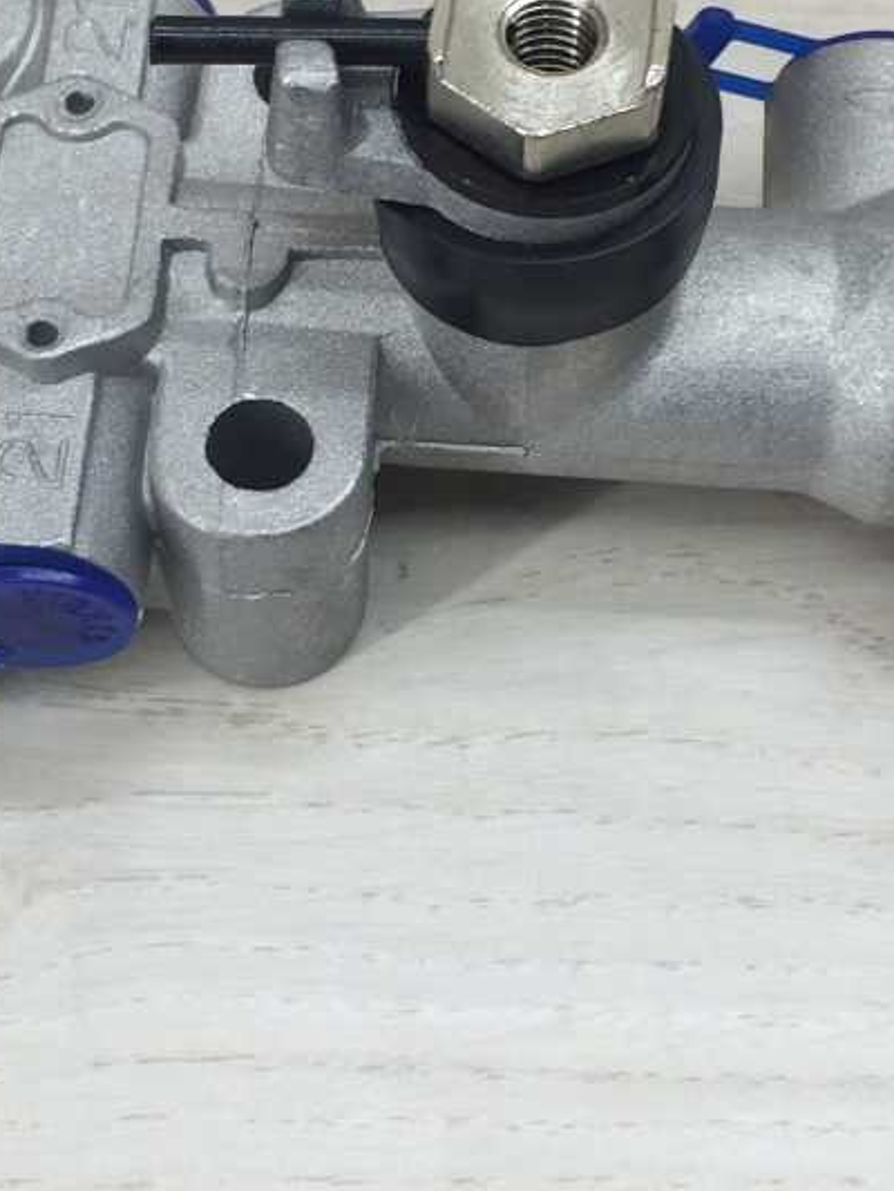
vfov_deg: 22.5
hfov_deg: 17.0
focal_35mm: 87
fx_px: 2995
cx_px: 416
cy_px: 458
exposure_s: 1/50
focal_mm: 4.15
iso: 32
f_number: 2.2
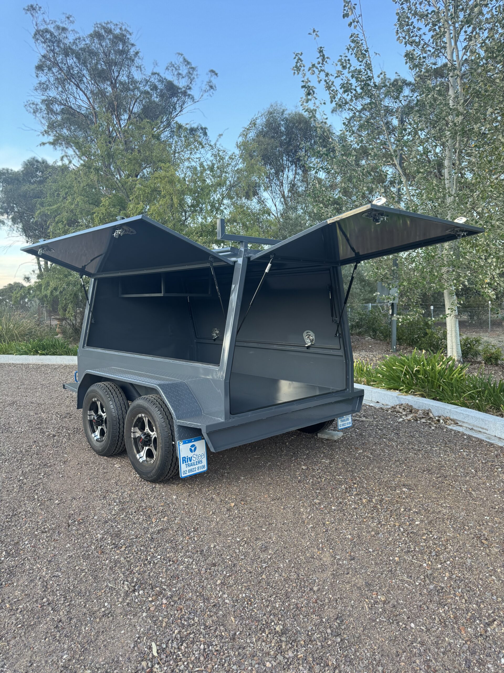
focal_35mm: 24
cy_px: 336
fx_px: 466
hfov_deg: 56.8
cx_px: 252
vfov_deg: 71.6
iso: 200
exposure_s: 1/121
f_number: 1.78
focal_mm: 6.76
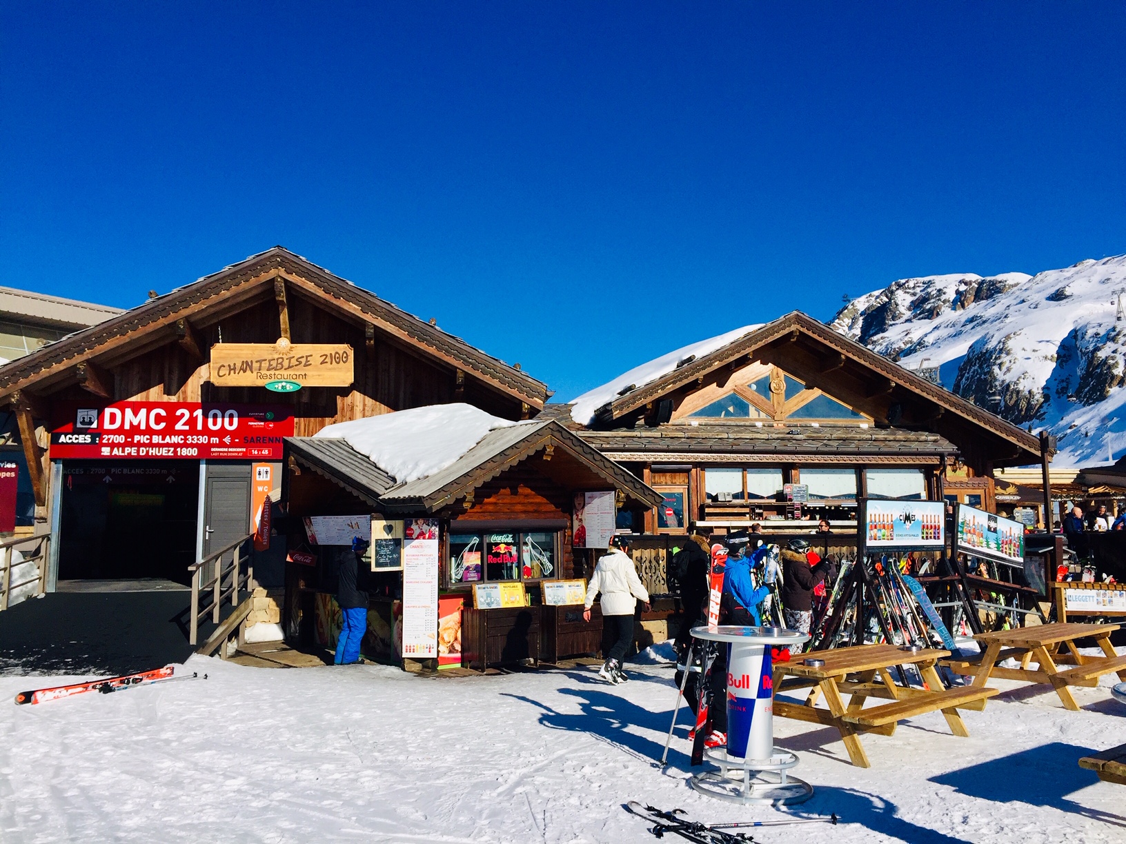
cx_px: 563
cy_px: 422
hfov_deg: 61.7
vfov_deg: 48.2
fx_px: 943
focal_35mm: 29
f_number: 2.2
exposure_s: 1/4950
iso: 32
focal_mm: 4.15
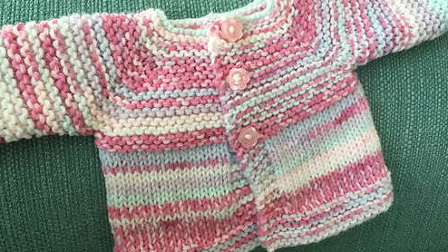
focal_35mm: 32
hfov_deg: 61.0
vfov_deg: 36.7
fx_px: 380
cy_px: 132
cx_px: 224
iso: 80
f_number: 2.2
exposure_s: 1/33
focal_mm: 4.15
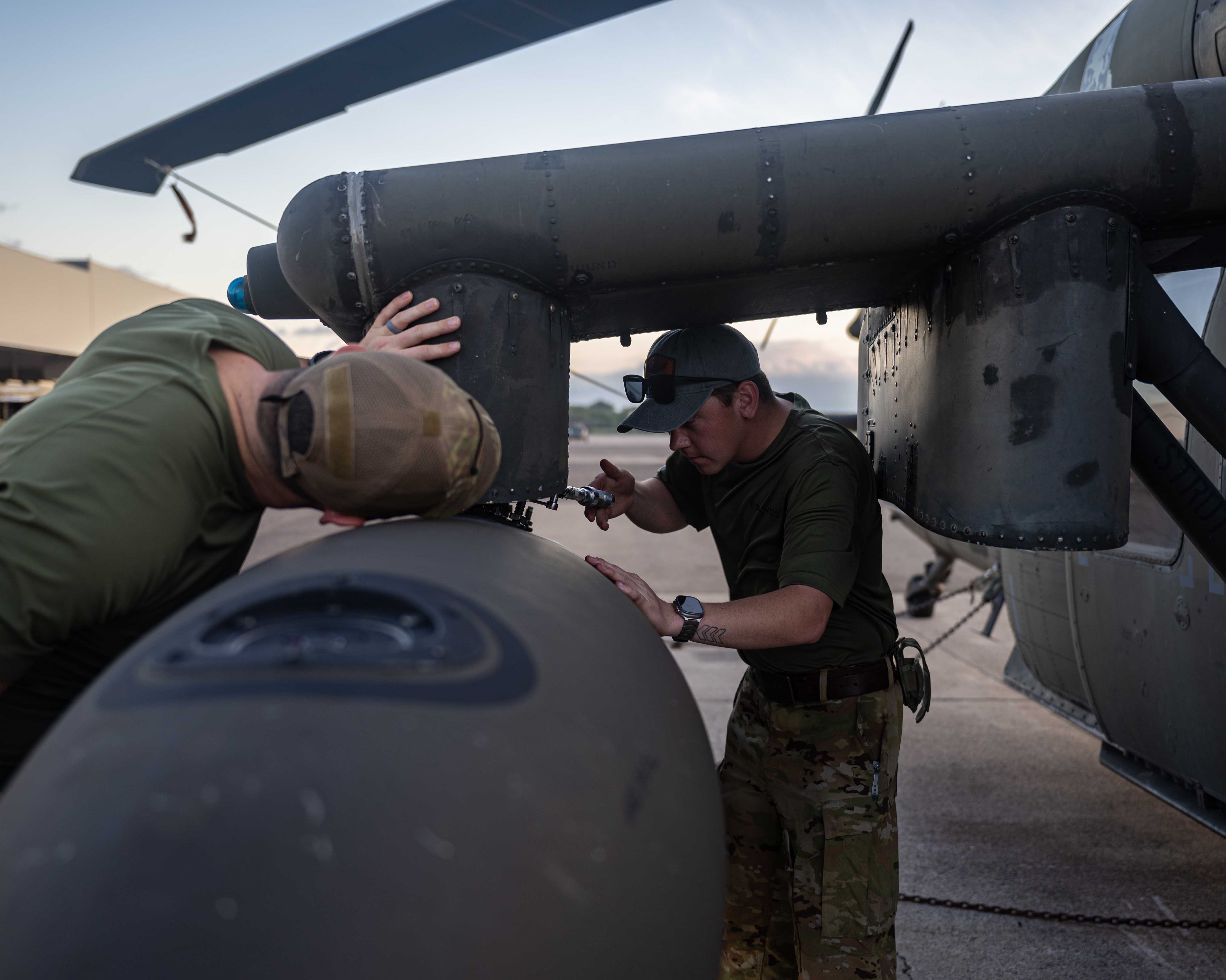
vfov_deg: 37.7
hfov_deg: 46.2
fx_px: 1436
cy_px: 495
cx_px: 631
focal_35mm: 40
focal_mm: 34.5
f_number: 2.8
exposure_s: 1/100
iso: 100
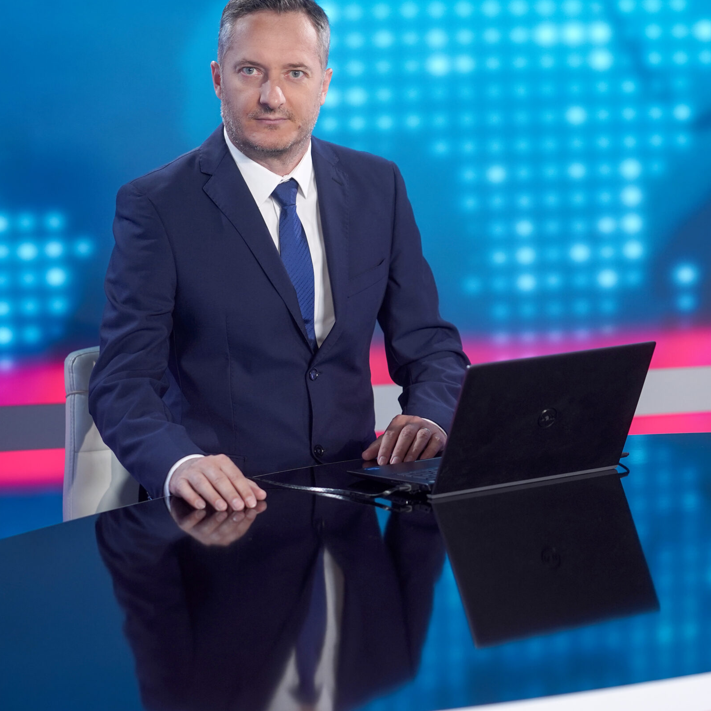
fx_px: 2208
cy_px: 335
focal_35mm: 95
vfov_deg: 18.3
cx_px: 402
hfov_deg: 18.3
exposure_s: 1/100
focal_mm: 70
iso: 640
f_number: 2.8
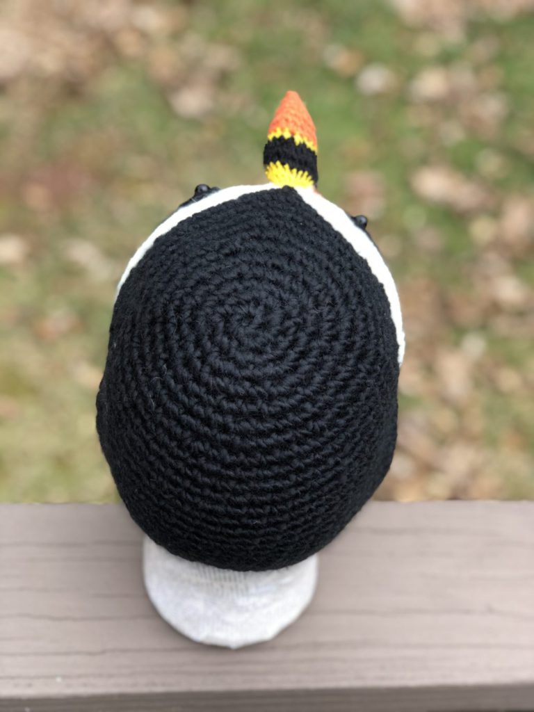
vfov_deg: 33.8
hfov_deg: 25.7
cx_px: 267
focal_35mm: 57
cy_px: 356
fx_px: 1172
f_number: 2.8
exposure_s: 1/40
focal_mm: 6.6
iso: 20
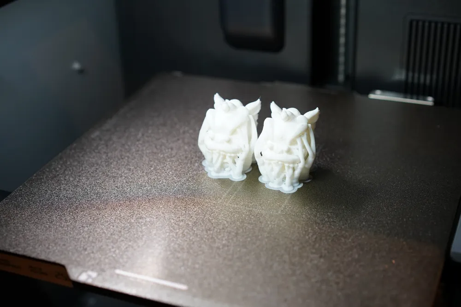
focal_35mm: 55
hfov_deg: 36.3
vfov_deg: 24.6
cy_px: 154
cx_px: 230
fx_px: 704
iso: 1600
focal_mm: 55
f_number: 4
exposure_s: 1/160
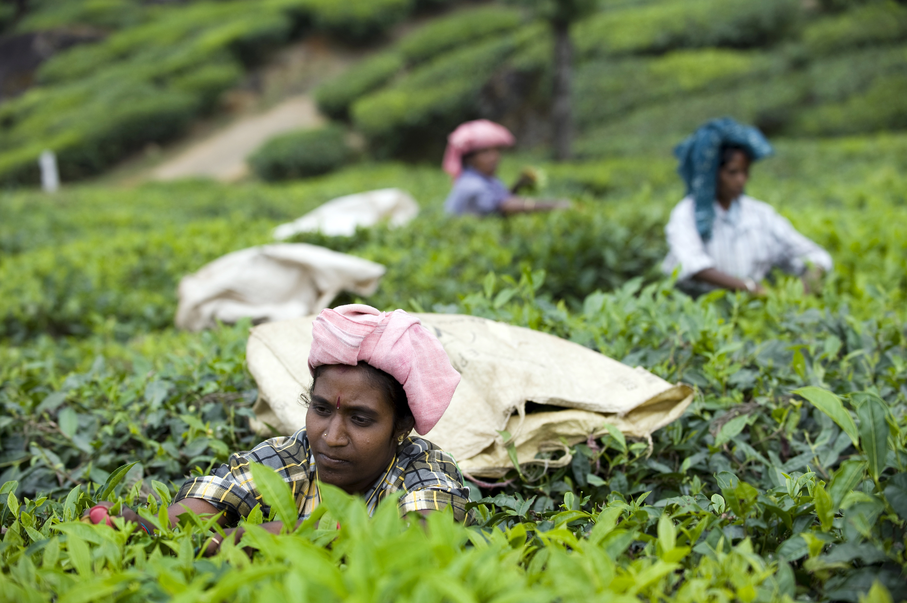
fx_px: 2165
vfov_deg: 15.9
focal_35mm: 86
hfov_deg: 23.7
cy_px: 302
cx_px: 454
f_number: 4
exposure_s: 1/1250
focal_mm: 86
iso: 400
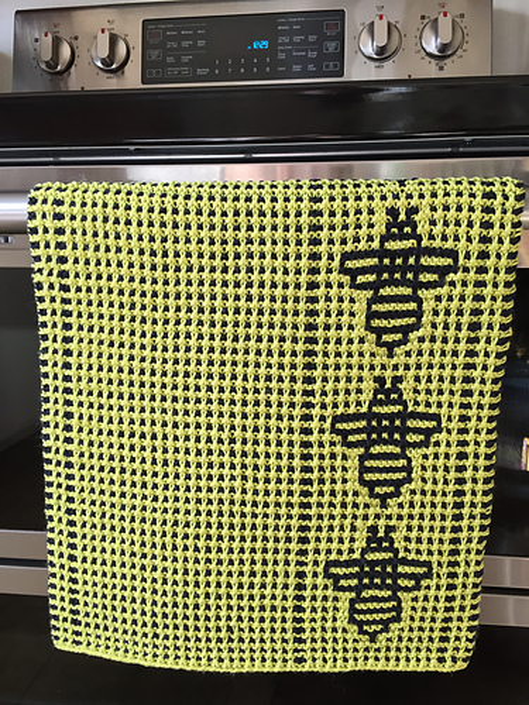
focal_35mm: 29
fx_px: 591
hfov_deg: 48.2
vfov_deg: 61.7
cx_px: 264
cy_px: 352
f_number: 2.2
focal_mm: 4.15
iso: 32
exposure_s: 1/30
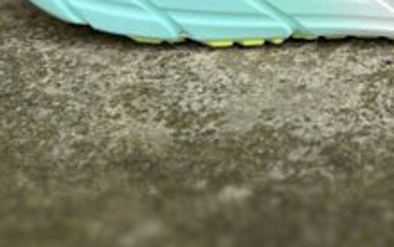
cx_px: 417
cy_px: -142
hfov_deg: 23.3
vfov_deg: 14.4
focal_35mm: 84
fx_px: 902
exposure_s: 1/100
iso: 64
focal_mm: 5.7
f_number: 1.5
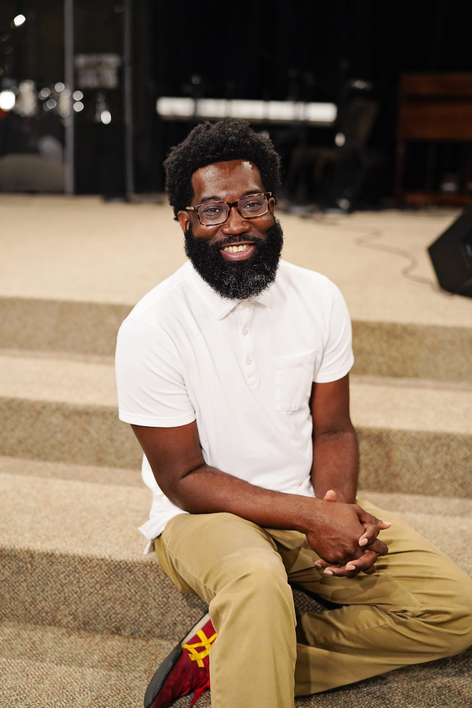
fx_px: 983
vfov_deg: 39.6
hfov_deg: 27.0
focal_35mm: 50
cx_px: 236
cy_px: 354
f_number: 2
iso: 1600
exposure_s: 1/320
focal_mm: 50
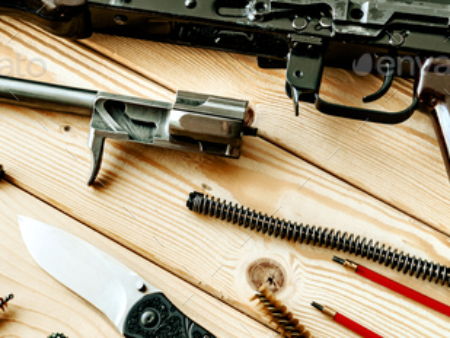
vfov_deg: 14.6
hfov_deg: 19.4
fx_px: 1313
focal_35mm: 101
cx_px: 195
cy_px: 133
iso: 400
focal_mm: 55
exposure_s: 1/125
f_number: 5
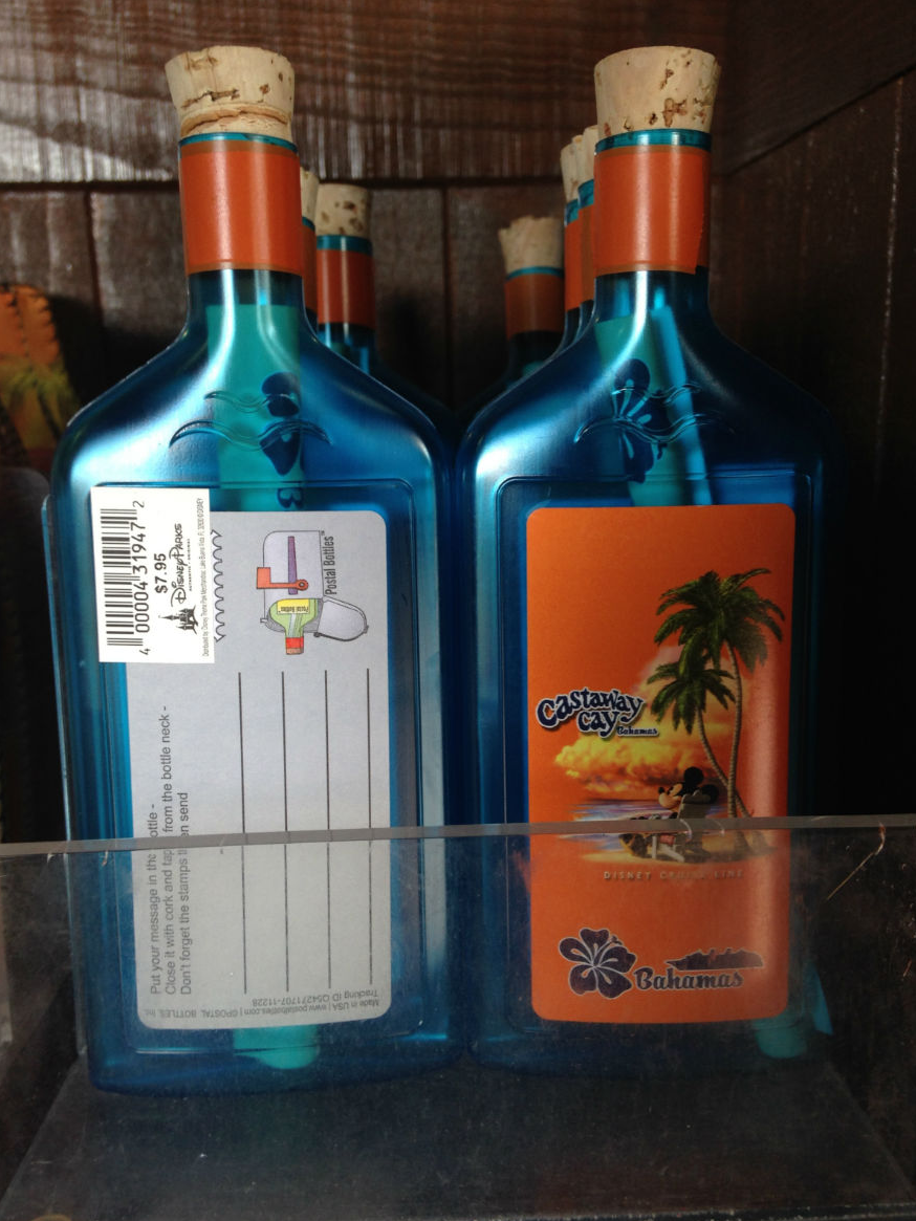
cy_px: 628
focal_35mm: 34
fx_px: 1199
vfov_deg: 53.9
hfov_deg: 41.8
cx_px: 453
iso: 64
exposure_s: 1/60
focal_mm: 4.12
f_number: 2.4
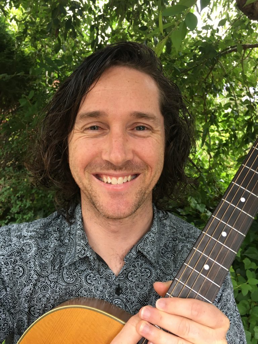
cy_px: 172
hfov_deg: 48.2
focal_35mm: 29
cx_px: 129
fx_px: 288
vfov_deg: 61.7
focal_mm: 4.15
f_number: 2.2
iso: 40
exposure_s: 1/33
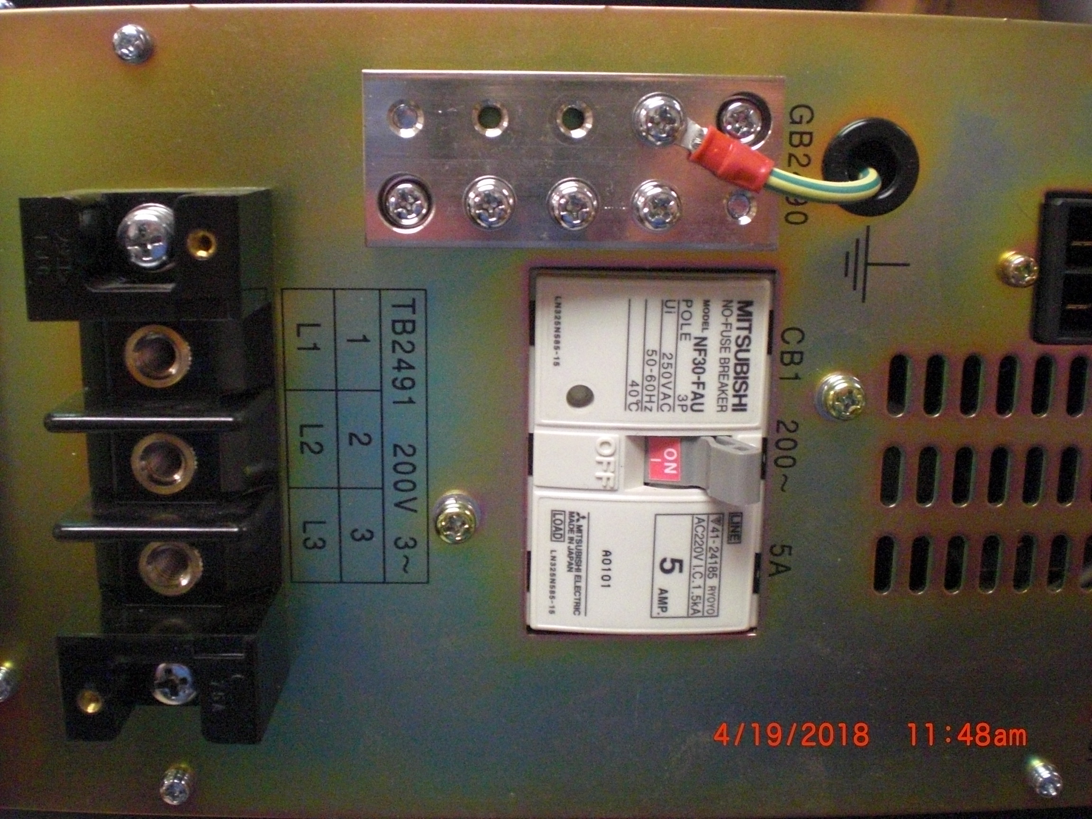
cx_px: 546
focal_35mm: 38
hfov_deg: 49.0
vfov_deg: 37.7
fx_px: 1199
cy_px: 410
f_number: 3.1
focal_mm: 6.3
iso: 800
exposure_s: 1/80
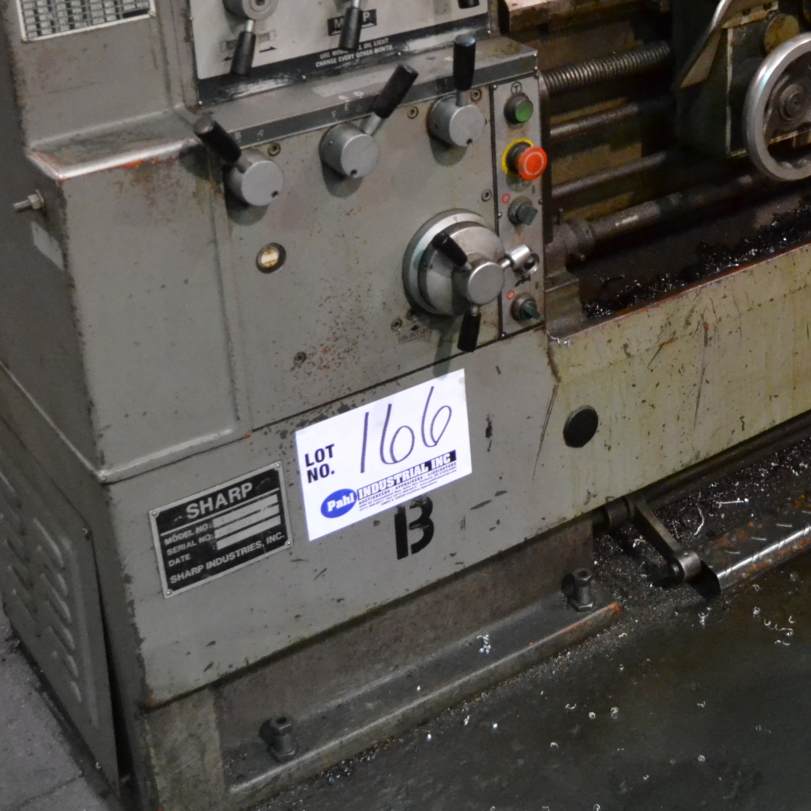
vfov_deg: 28.8
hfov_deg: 28.8
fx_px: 1537
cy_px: 140
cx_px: 667
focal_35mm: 58
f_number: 3.5
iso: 3200
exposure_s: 1/250
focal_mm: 18
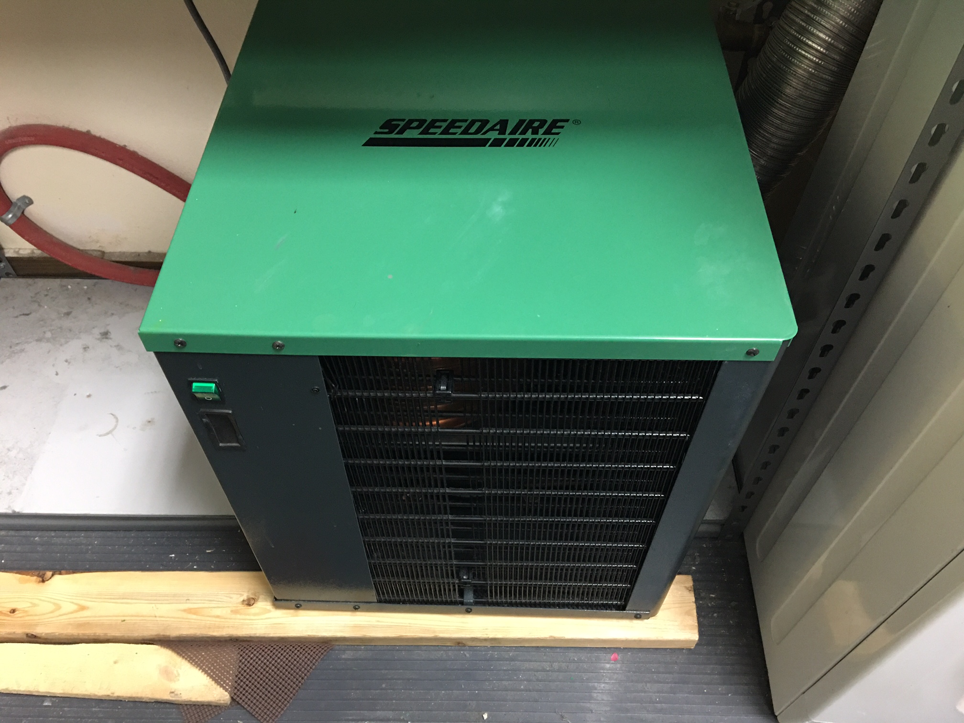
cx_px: 482
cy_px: 362
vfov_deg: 48.2
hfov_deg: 61.7
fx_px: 808
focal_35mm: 29
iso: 100
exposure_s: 1/10
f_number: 2.2
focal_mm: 4.15
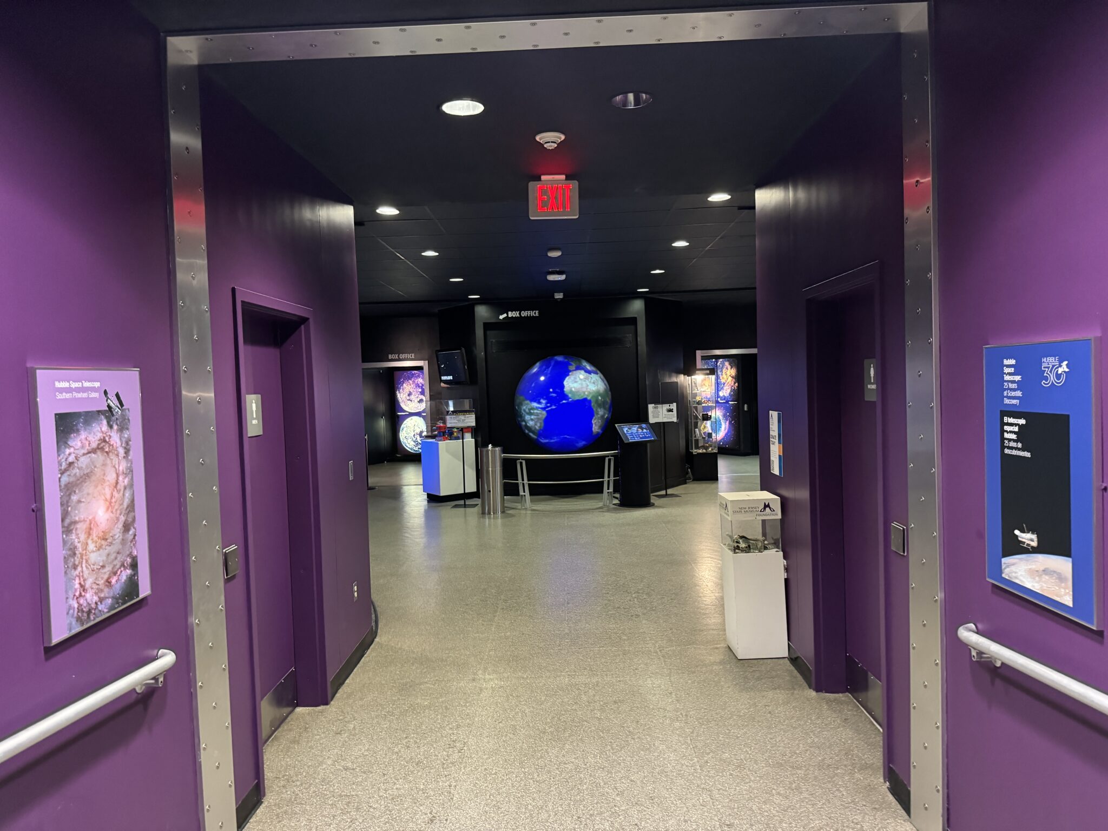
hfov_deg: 71.6
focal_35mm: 24
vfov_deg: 56.8
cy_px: 416
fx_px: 768
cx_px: 554
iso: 1000
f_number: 1.78
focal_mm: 6.86
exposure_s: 1/40
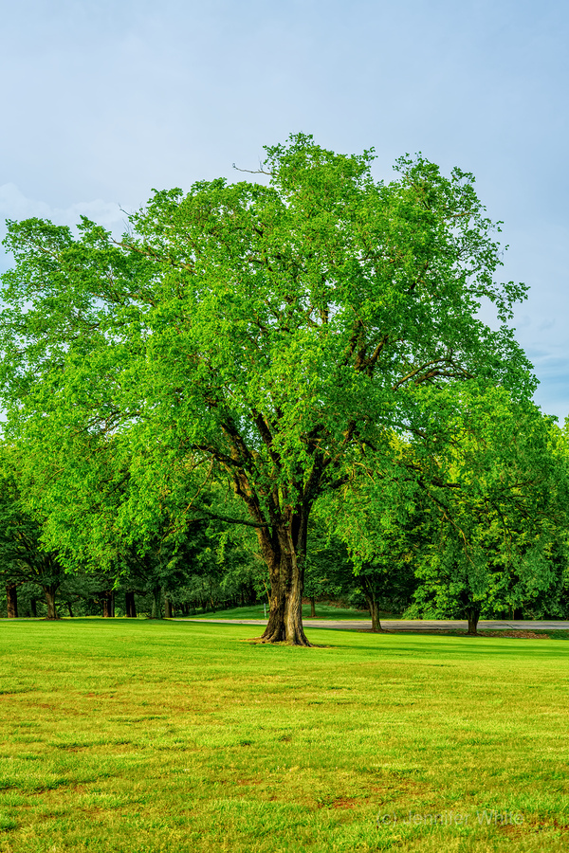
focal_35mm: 50
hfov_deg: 27.0
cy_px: 426
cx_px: 284
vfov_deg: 39.6
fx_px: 1185
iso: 200
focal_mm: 50
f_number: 9
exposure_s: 1/200
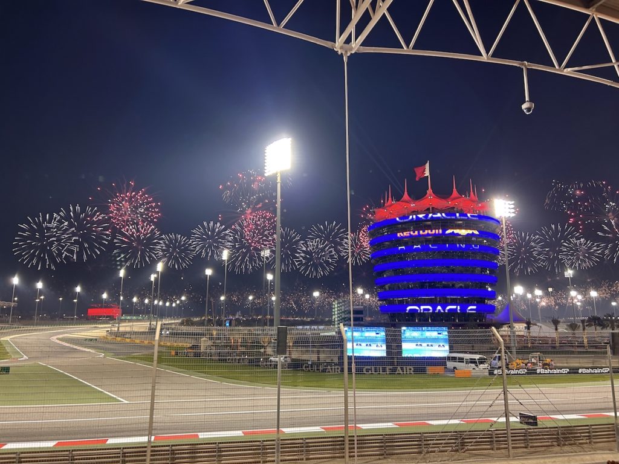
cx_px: 310
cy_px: 232
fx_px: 465
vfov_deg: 53.1
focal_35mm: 26
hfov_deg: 67.3
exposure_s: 1/50
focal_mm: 5.7
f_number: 1.5
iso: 80
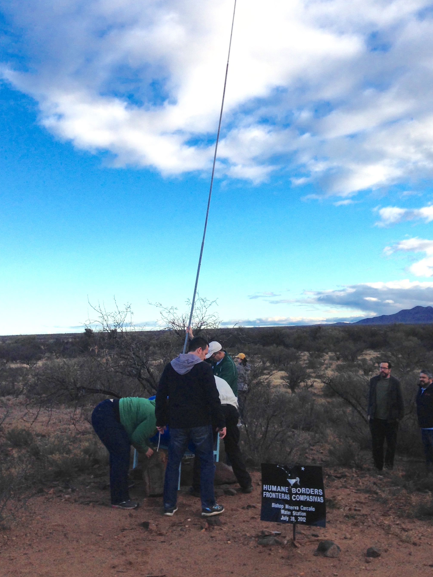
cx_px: 219
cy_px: 231
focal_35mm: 40
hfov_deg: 36.0
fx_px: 667
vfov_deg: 46.5
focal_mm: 4.12
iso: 50
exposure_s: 1/1043
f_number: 2.4
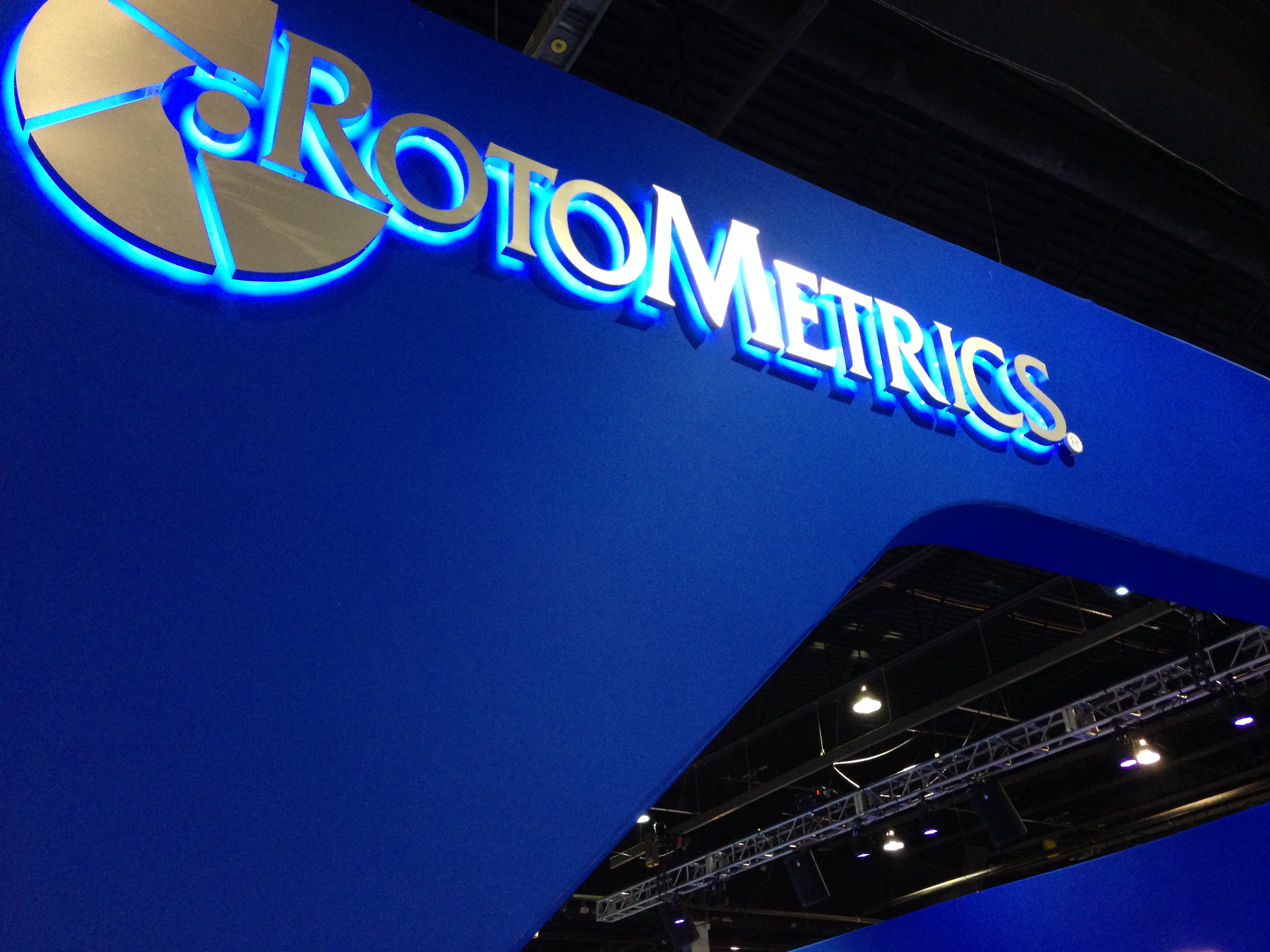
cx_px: 635
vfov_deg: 42.9
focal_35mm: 33
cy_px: 476
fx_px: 1211
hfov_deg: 55.4
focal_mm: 4.12
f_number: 2.4
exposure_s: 1/20
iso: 250
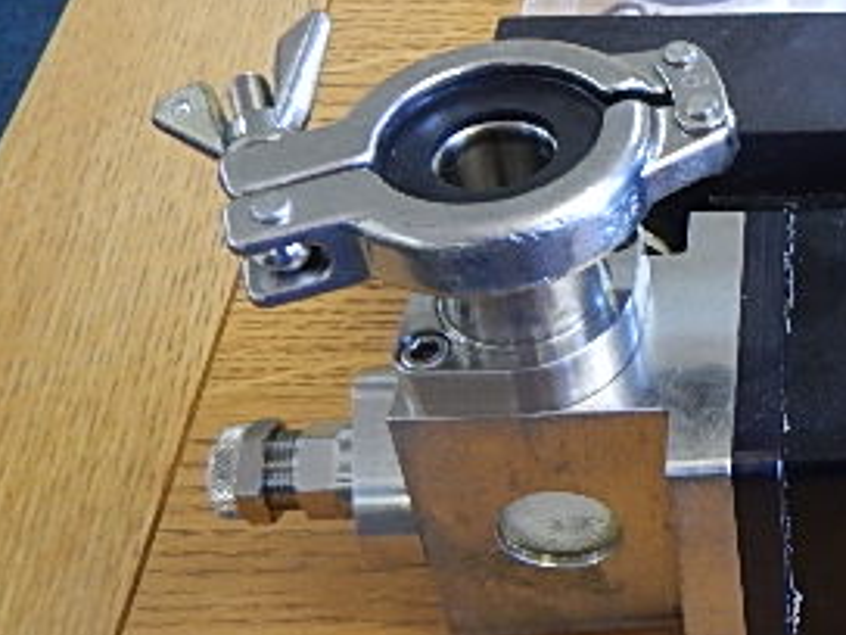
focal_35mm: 66
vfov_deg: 22.0
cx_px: 983
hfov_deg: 26.5
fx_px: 1613
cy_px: 137
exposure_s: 1/30
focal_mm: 5
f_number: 3.9
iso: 320
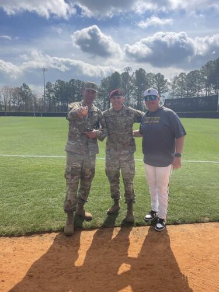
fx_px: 219
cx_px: 110
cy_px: 146
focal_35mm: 26
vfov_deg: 67.3
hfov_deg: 53.1
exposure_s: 1/4651
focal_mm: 4.2
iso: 32
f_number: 1.6
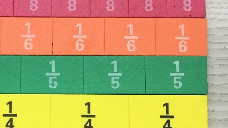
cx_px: 55
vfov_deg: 16.1
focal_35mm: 75
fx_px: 454
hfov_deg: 27.8
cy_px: 71
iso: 40
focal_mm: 4.15
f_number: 2.2
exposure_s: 1/33
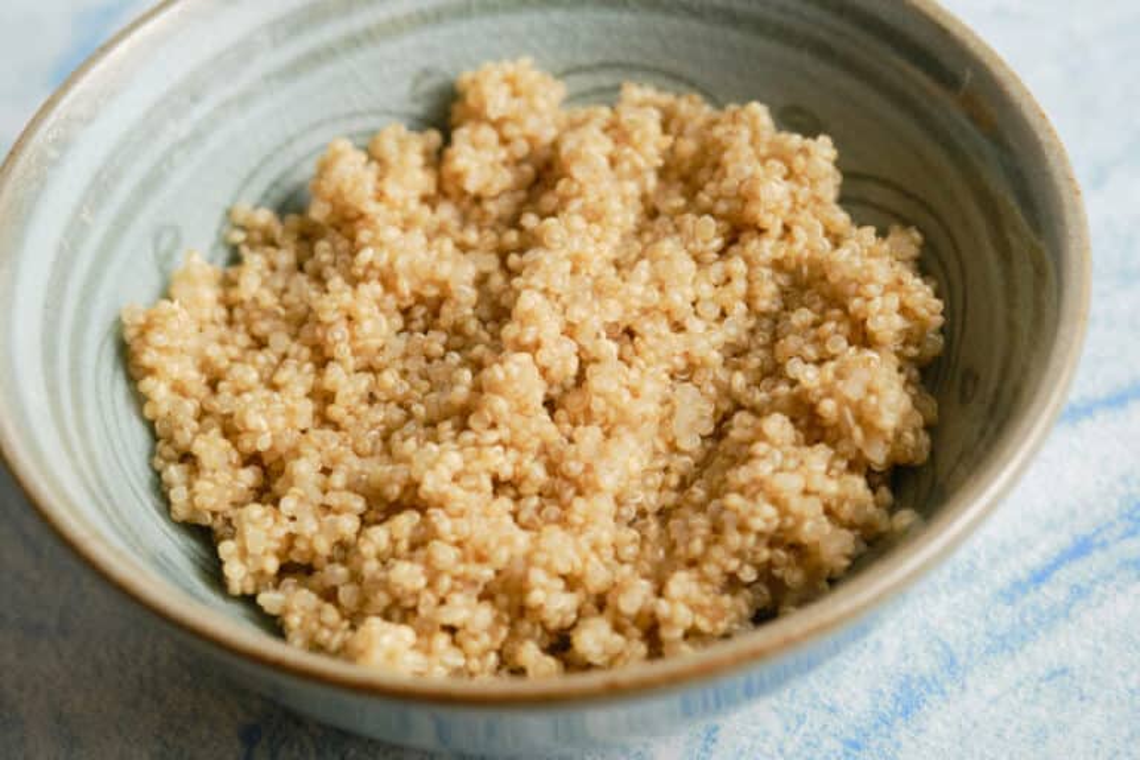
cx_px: 570
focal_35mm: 90
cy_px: 380
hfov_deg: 22.6
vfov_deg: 15.2
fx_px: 2850
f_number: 5.6
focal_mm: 60
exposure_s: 1/60
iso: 3200
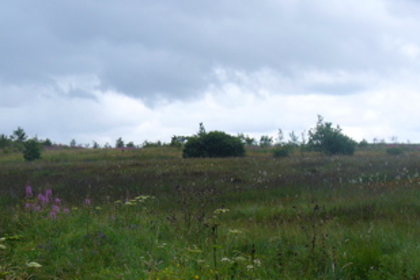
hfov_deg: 17.0
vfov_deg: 11.4
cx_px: 149
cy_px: 186
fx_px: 1400
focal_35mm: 120
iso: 80
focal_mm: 11.4
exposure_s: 1/640
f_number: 3.2
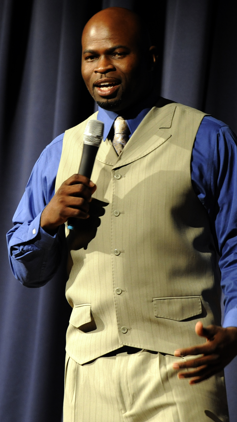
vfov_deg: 10.3
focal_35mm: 210
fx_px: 2346
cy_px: 211
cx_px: 138
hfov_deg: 5.8
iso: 2000
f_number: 5
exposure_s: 1/80
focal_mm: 200
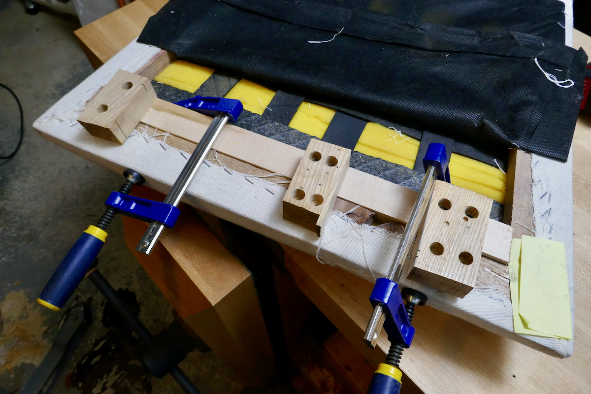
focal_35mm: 25
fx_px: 410
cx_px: 296
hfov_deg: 71.5
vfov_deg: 51.3
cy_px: 197
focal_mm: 9.1
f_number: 5.6
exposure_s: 1/60
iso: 800
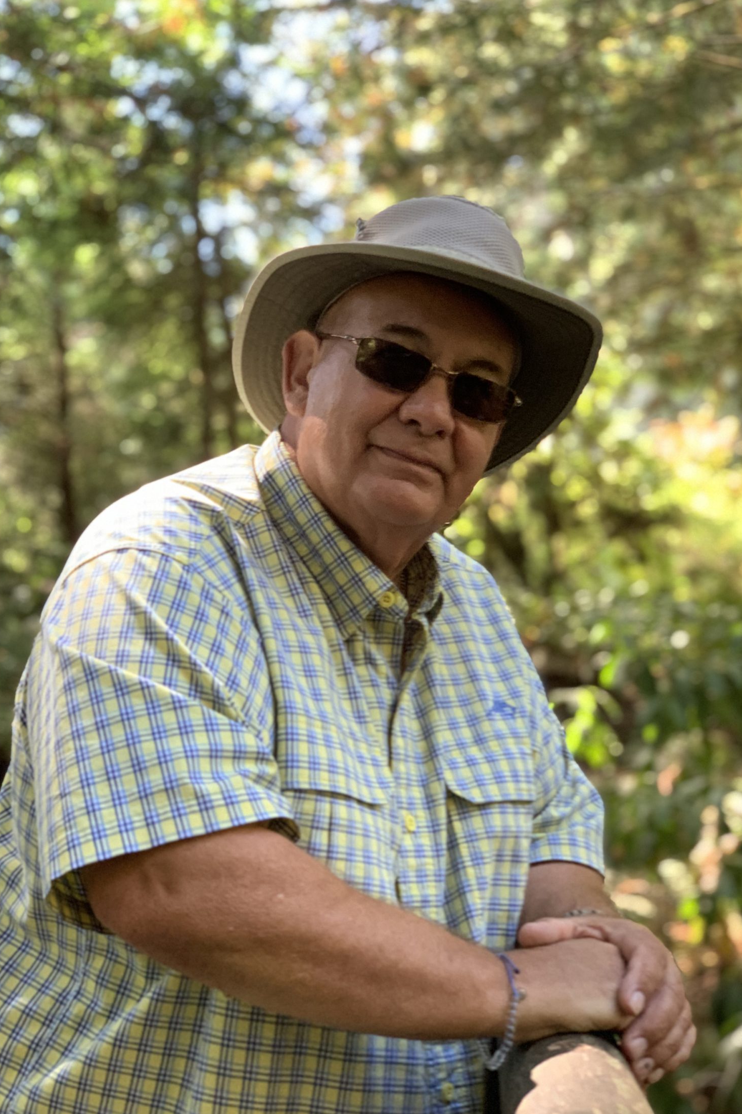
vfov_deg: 36.3
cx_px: 345
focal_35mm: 55
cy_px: 549
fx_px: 1701
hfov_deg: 24.6
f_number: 2.4
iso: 320
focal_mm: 6
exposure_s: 1/60
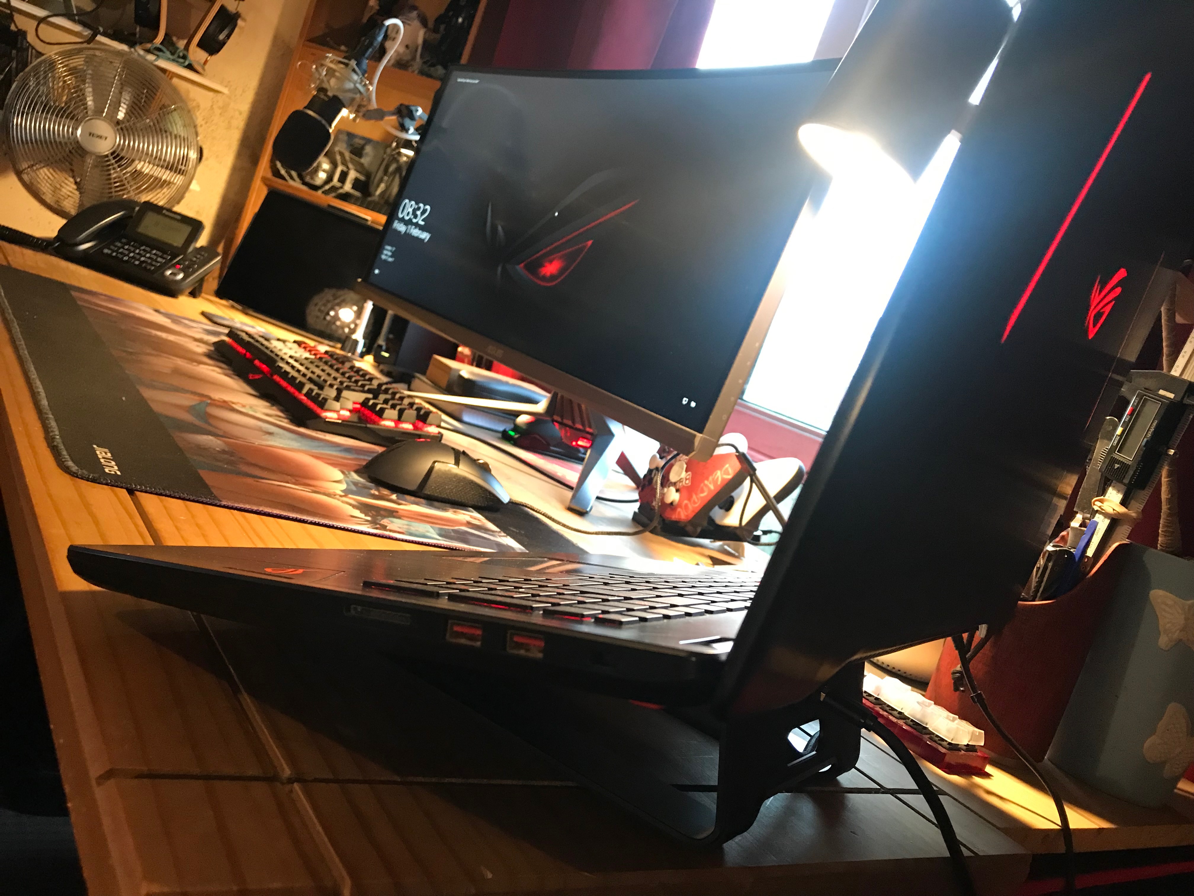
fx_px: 966
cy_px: 448
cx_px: 597
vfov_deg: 49.7
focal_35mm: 28
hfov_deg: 63.4
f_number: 1.8
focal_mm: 3.99
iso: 100
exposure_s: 1/16
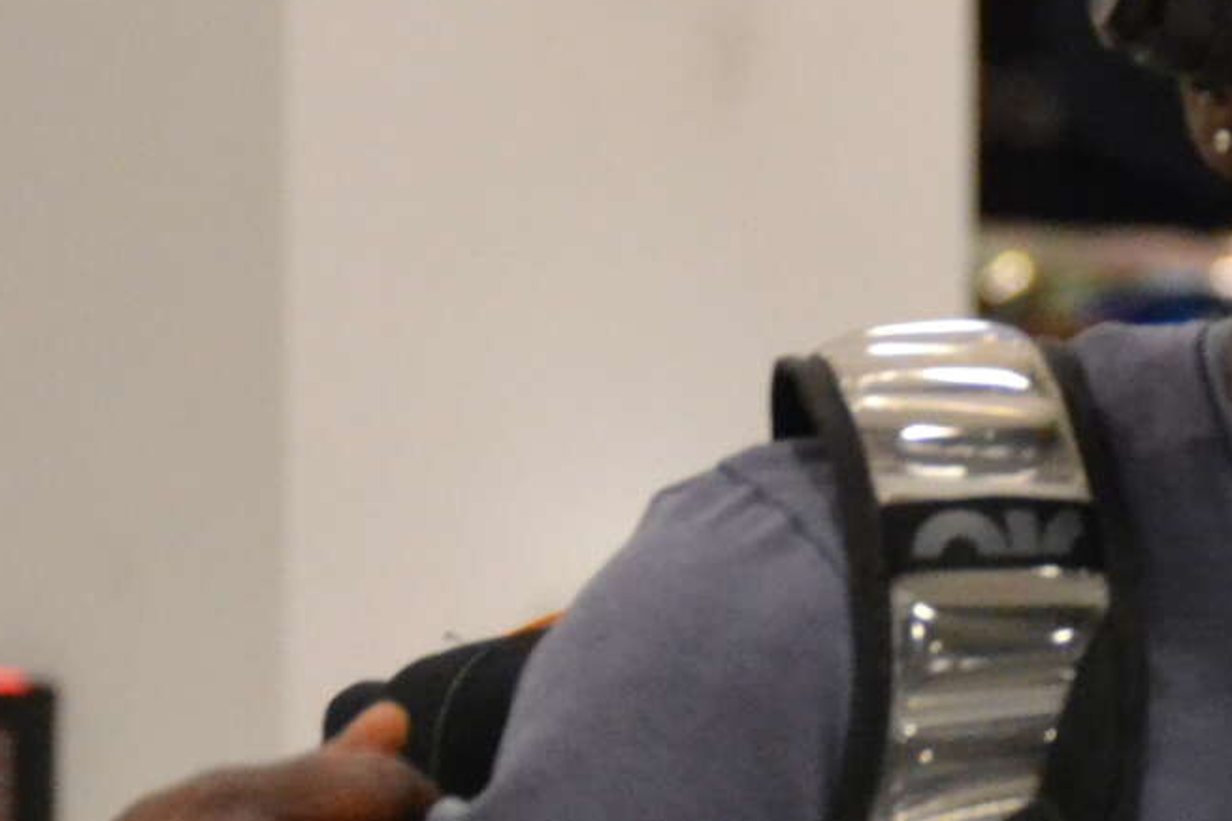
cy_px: 302
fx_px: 15673
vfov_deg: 3.0
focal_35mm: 458
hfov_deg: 4.5
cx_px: 1240
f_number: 4.5
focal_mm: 78
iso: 3200
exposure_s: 1/200
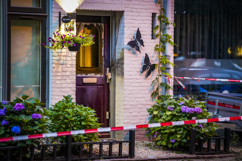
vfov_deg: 8.4
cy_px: 80
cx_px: 121
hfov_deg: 12.5
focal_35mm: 164
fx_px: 1102
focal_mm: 164
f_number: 2.8
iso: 6400
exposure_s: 1/50
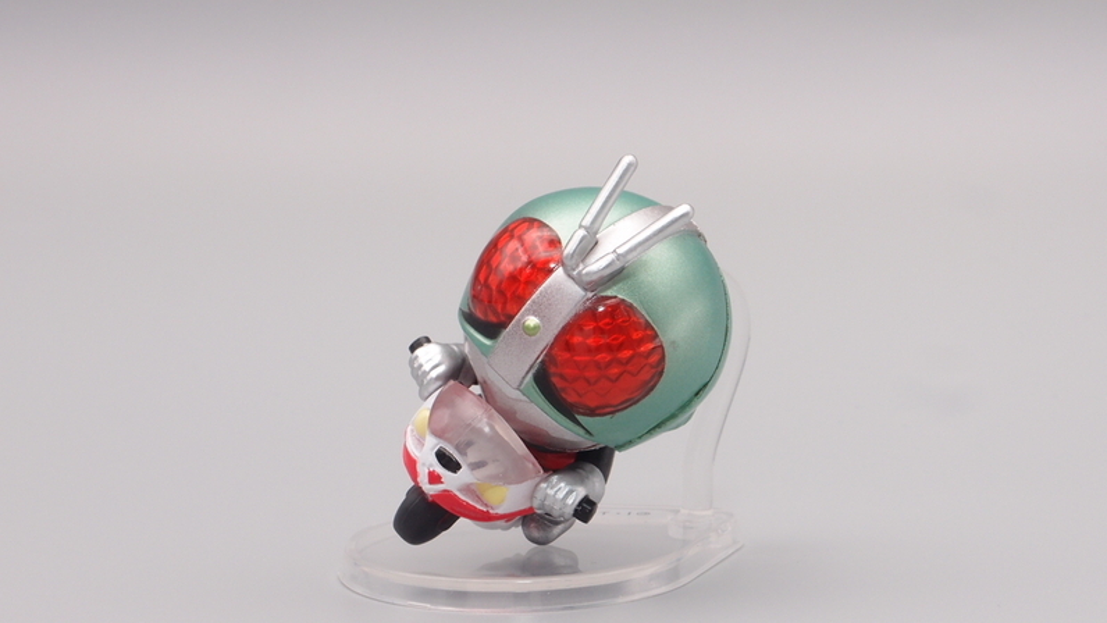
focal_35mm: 92
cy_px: 339
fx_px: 2701
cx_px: 554
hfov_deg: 23.2
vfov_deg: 13.2
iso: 100
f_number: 8
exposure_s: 1/6
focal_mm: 18.15
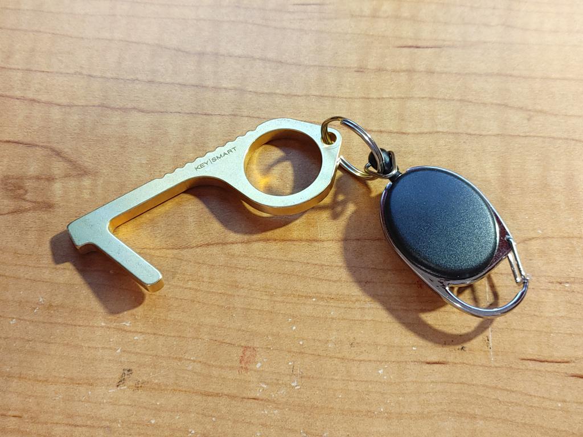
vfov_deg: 28.0
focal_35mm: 52
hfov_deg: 36.8
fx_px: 876
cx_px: 292
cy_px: 218
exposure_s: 1/18
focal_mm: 5.58
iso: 300
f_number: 1.8
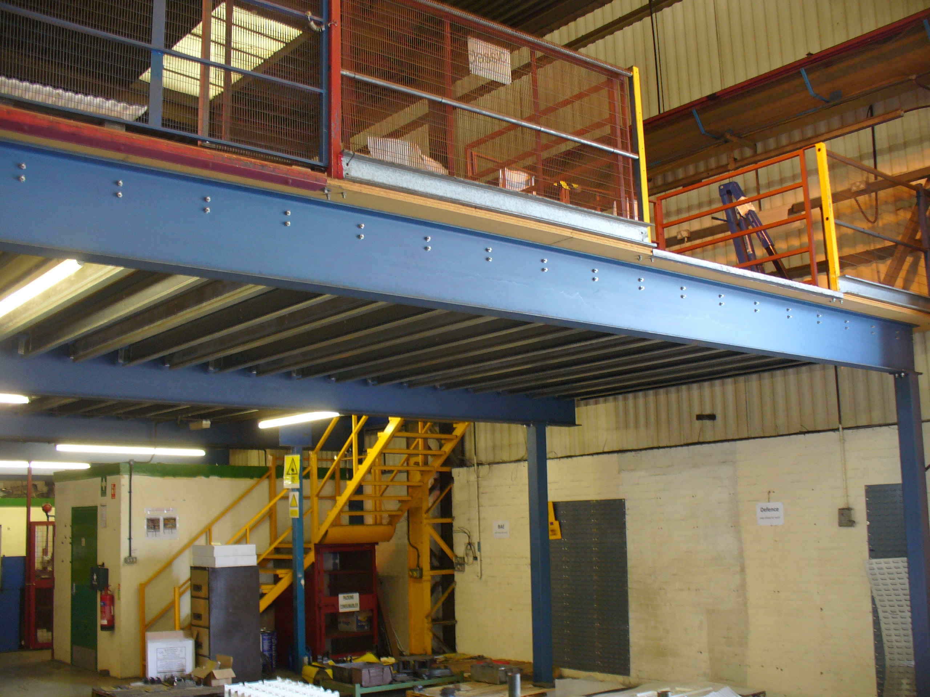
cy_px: 348
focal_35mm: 37
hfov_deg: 50.1
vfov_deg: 38.7
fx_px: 994
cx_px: 465
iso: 100
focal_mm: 6.1
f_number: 2.8
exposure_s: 1/13
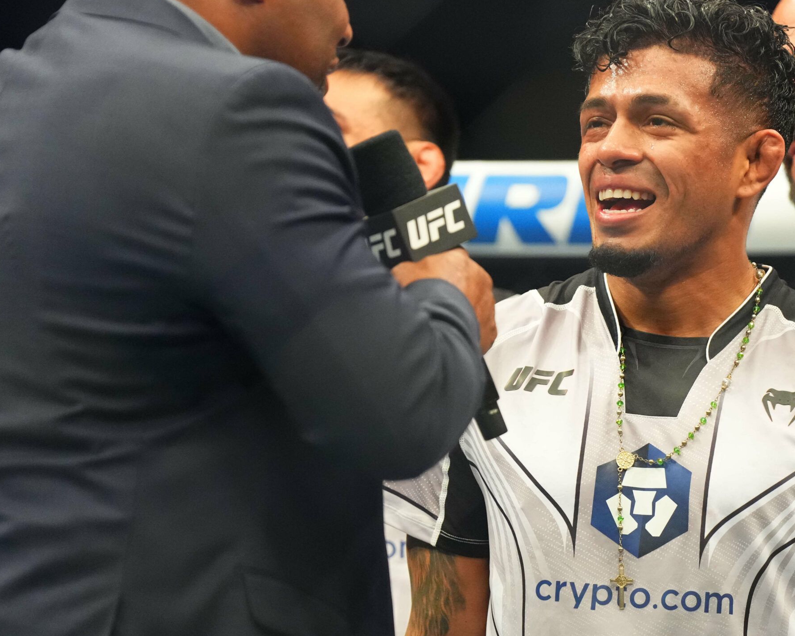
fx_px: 5765
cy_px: 261
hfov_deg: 7.9
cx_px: 489
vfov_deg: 6.3
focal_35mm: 245
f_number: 2.8
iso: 3200
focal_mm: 182
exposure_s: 1/2500
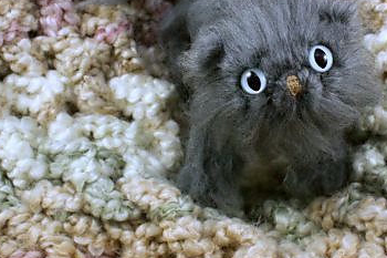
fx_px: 645
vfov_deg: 22.5
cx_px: 244
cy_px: 82
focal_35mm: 60
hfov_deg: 33.2
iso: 1600
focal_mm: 28
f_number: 9
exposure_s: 1/160
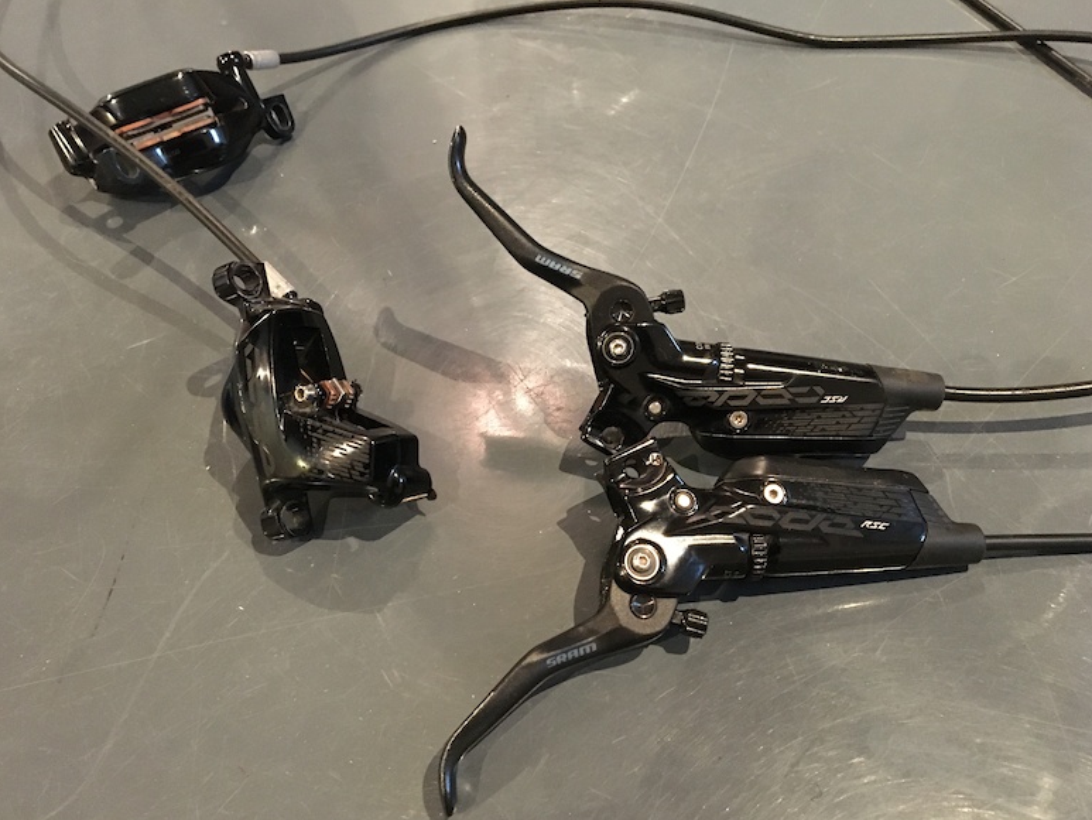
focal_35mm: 30
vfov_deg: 46.8
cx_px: 557
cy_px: 421
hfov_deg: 60.0
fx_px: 947
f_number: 2.2
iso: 500
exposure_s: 1/15
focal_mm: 4.15
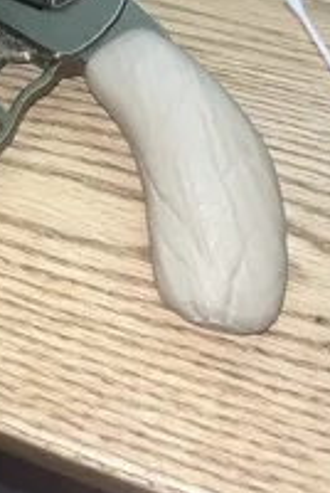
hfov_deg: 24.2
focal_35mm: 54
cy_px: 44
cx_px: 17
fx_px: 740
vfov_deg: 34.6
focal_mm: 5.1
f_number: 1.6
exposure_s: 1/171
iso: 32
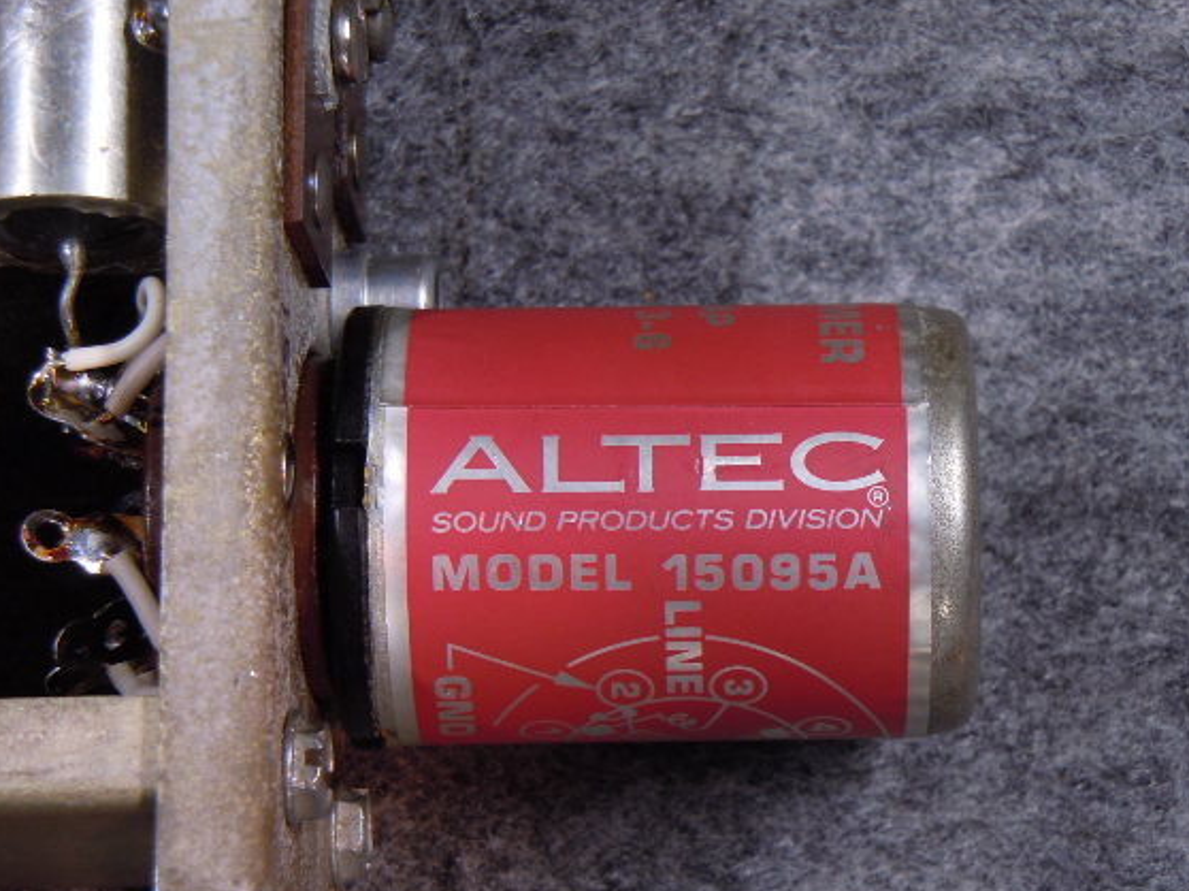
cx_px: 637
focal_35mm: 117
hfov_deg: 16.8
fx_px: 4017
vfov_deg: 12.7
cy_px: 473
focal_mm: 18.3
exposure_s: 1/10
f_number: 4.5
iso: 200
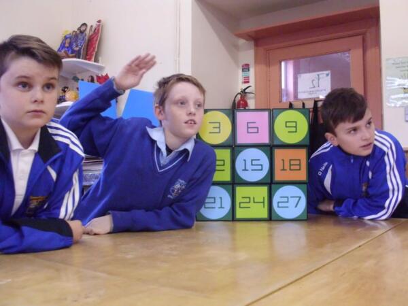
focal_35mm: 36
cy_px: 153
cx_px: 204
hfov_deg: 51.4
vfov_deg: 39.7
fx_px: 424
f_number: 2.9
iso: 400
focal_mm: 6.3
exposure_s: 1/25
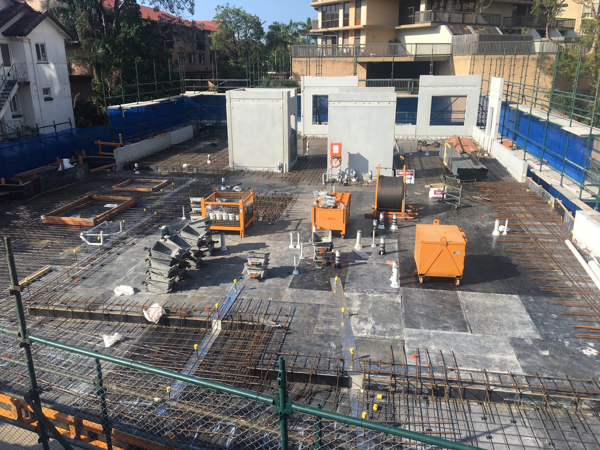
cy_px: 225
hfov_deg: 61.7
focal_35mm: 29
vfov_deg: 48.2
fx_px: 503
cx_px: 300
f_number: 2.2
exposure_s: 1/1374
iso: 25
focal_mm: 4.15
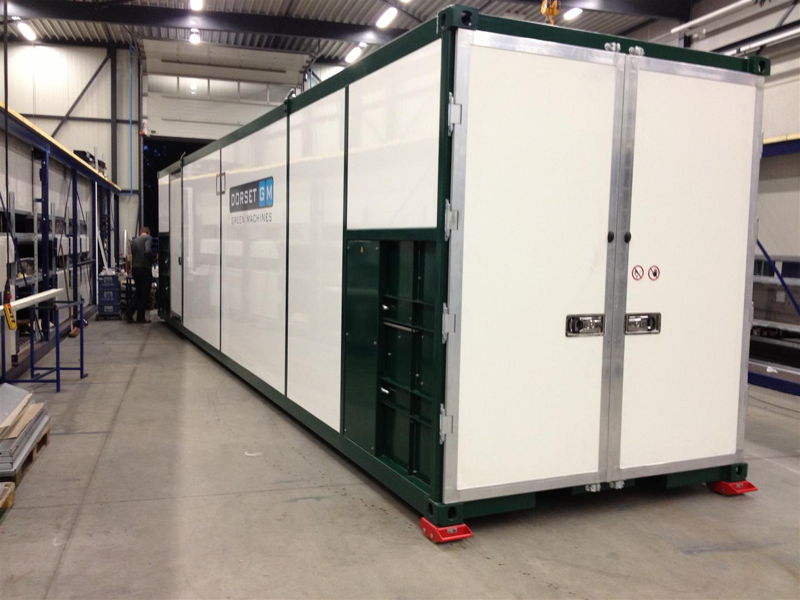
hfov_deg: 52.6
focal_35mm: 35
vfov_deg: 40.7
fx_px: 809
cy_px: 300
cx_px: 400
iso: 125
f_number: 2.4
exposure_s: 1/20
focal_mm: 4.28
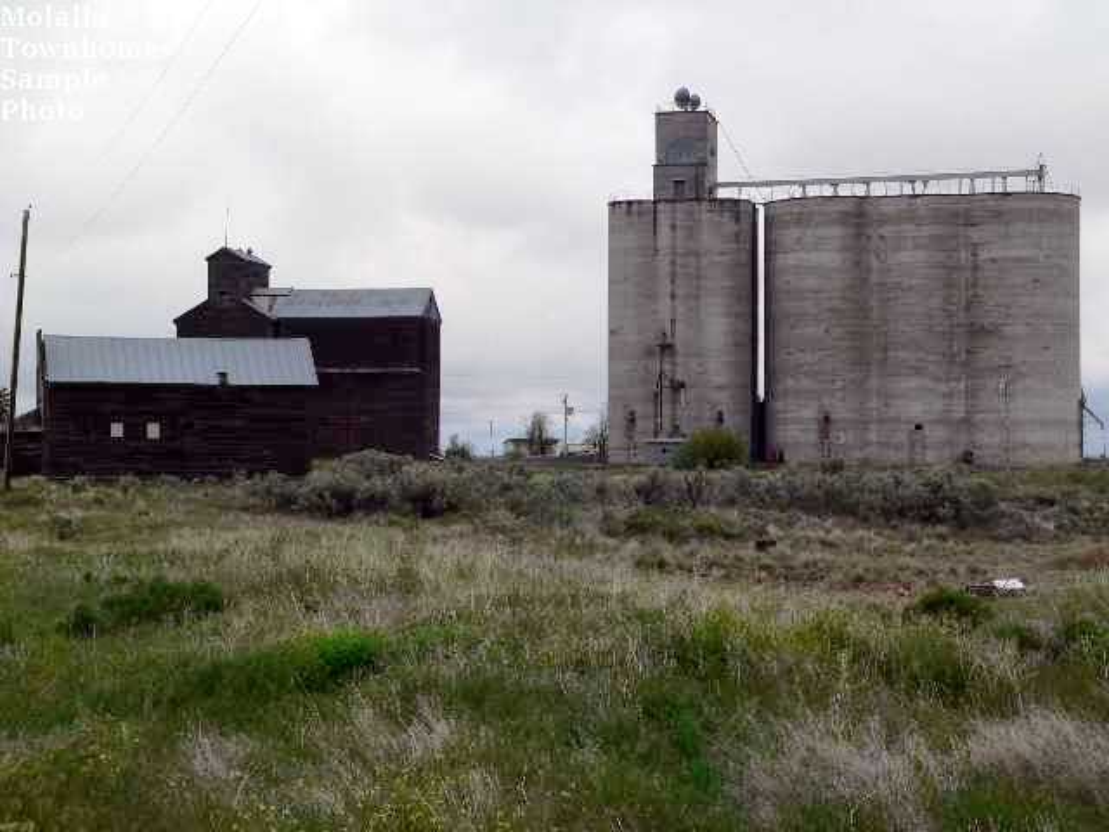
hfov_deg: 27.0
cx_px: 554
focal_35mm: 72
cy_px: 416
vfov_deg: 20.4
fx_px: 2307
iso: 80
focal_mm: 12.1
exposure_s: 1/500
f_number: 5.6
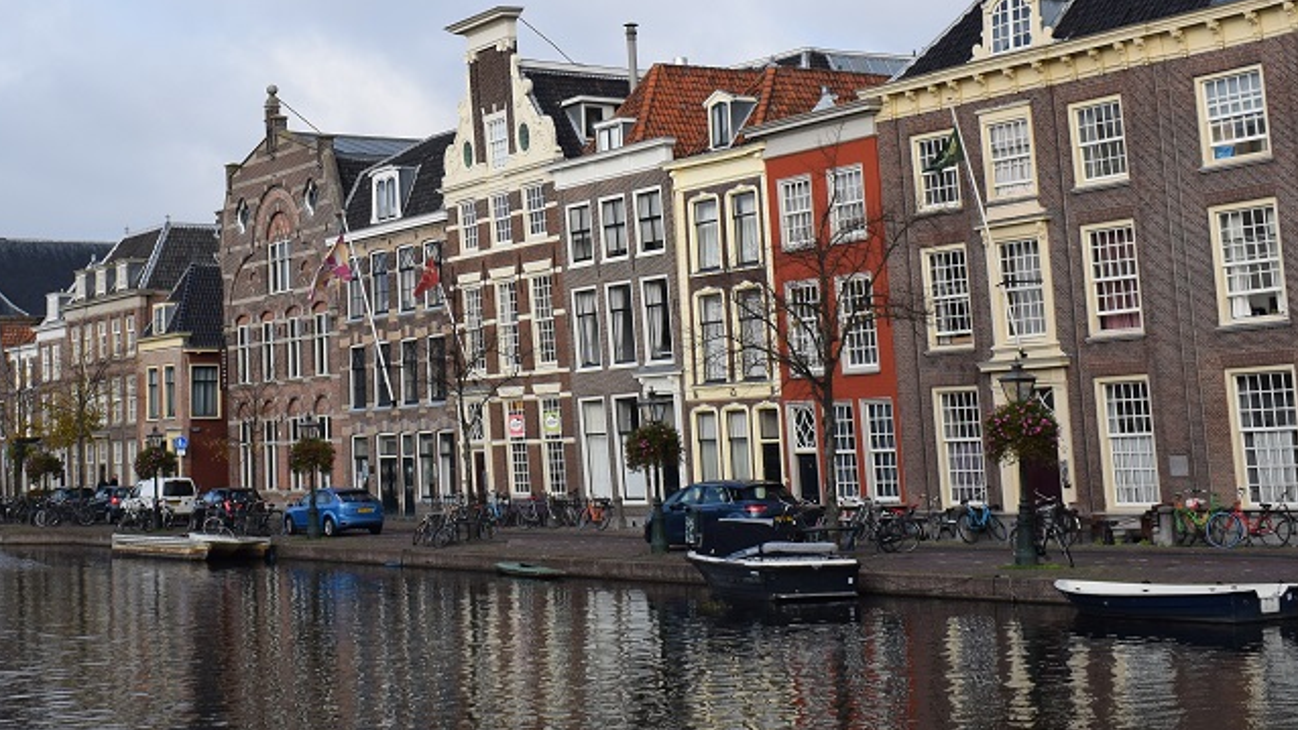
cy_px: 81
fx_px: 2237
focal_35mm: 65
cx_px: 360
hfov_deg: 31.9
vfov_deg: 18.3
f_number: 9
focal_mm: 22
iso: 200
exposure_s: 1/320
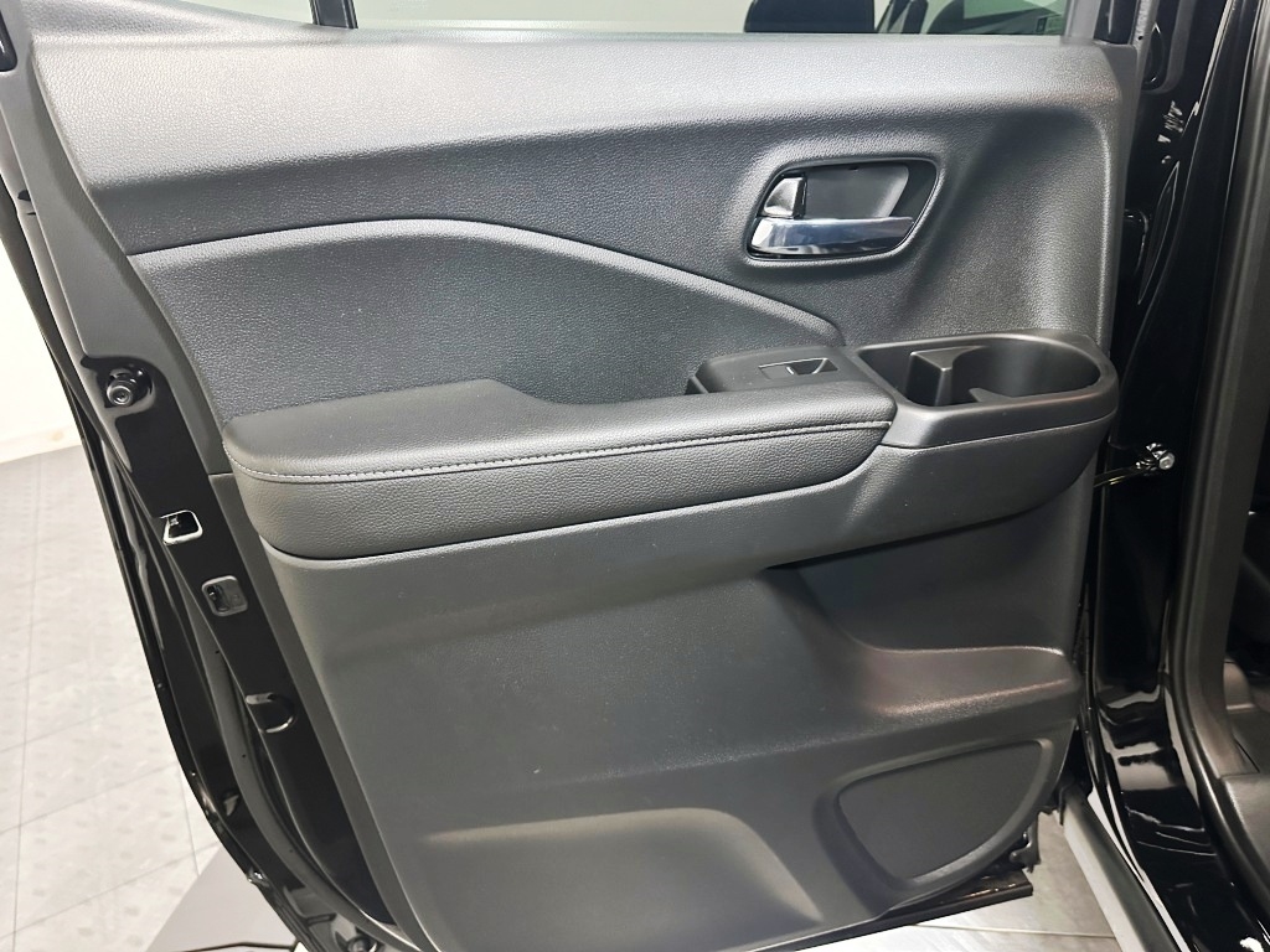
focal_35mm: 24
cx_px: 635
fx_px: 881
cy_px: 476
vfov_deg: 56.8
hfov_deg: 71.6
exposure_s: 1/30
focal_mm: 6.86
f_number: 1.78
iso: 800
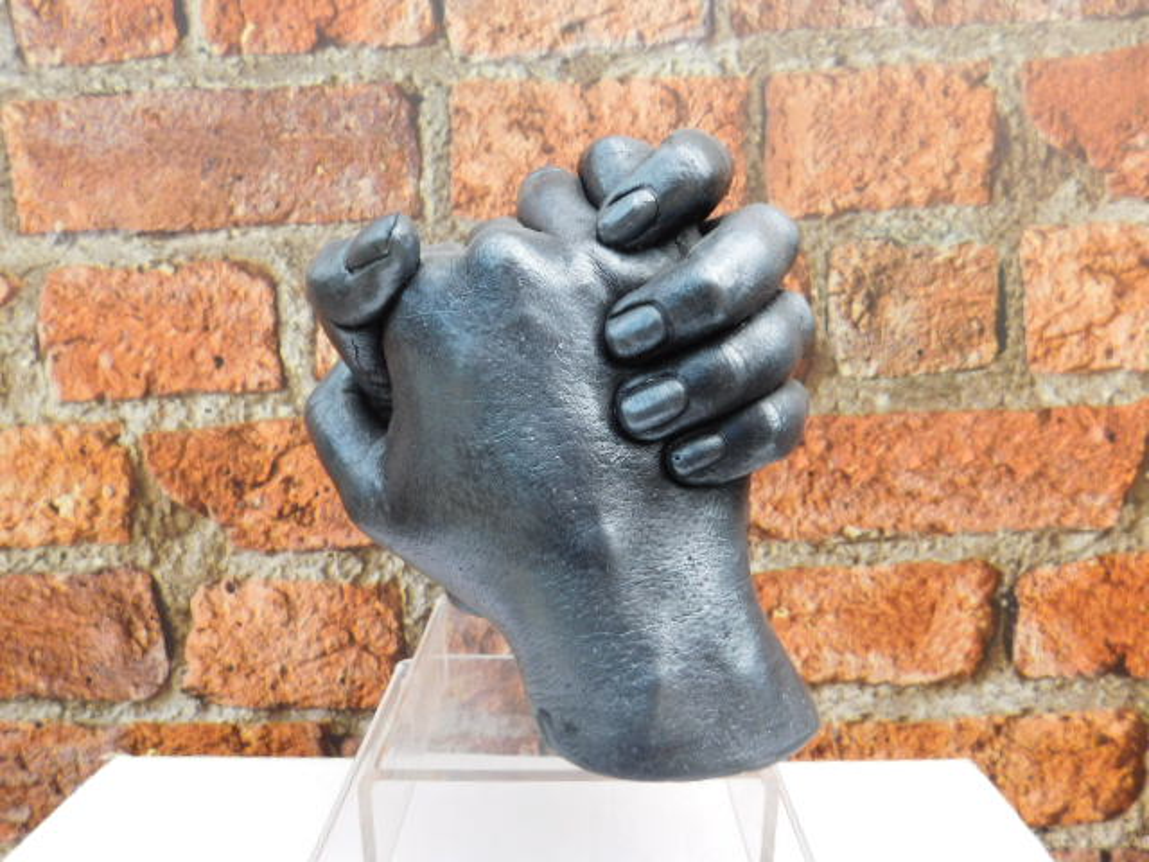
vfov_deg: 58.9
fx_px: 763
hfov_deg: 73.9
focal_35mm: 23
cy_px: 431
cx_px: 574
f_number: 3
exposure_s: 1/640
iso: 125
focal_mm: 4
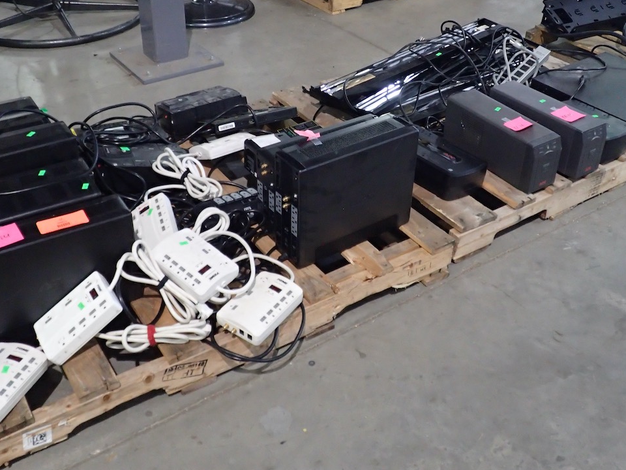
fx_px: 723
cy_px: 193
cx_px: 299
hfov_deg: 46.8
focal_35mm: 40
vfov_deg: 35.9
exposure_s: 1/30
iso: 640
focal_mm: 5.5
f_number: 2.3
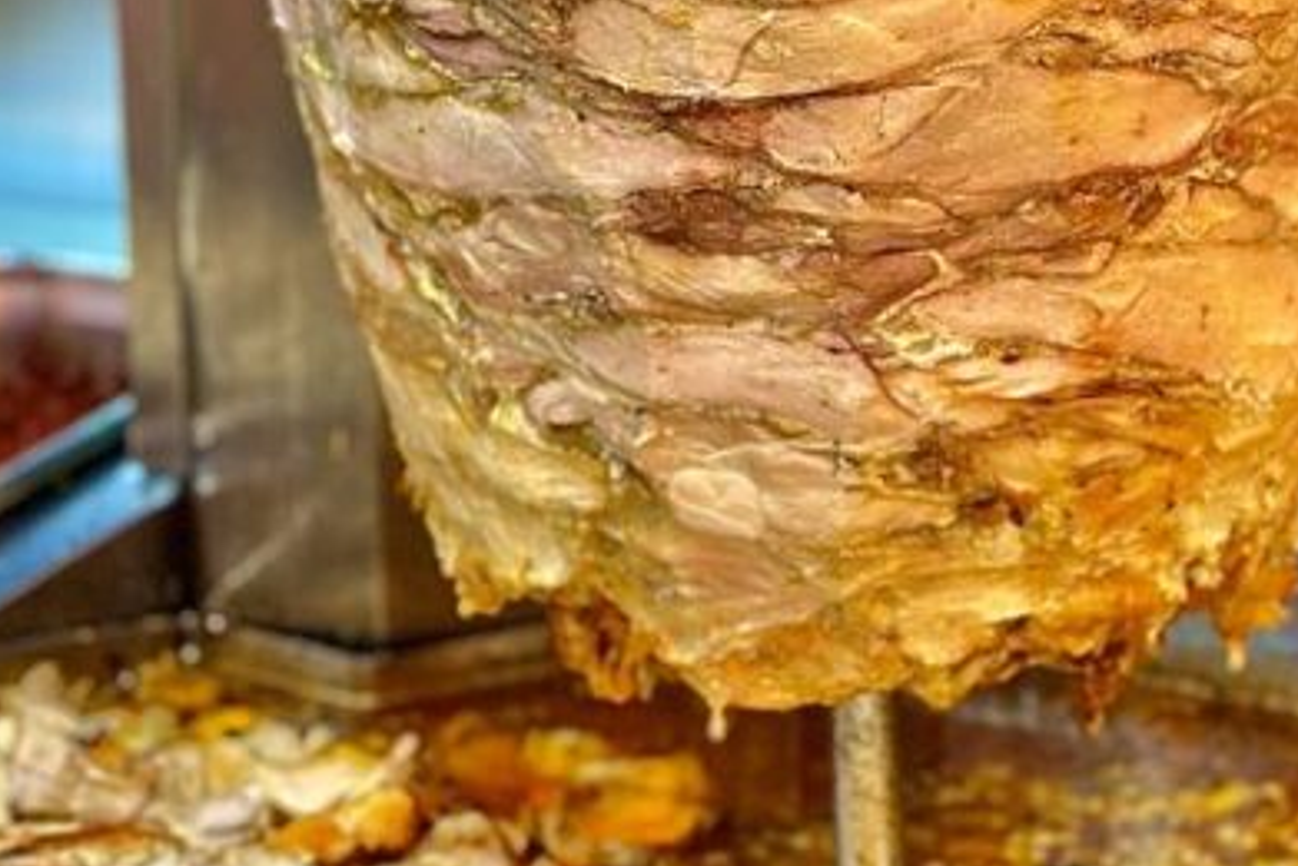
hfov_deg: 20.8
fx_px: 3535
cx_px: 833
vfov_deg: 14.0
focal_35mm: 98
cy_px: 398
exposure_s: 1/95
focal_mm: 6.86
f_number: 1.78
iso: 125
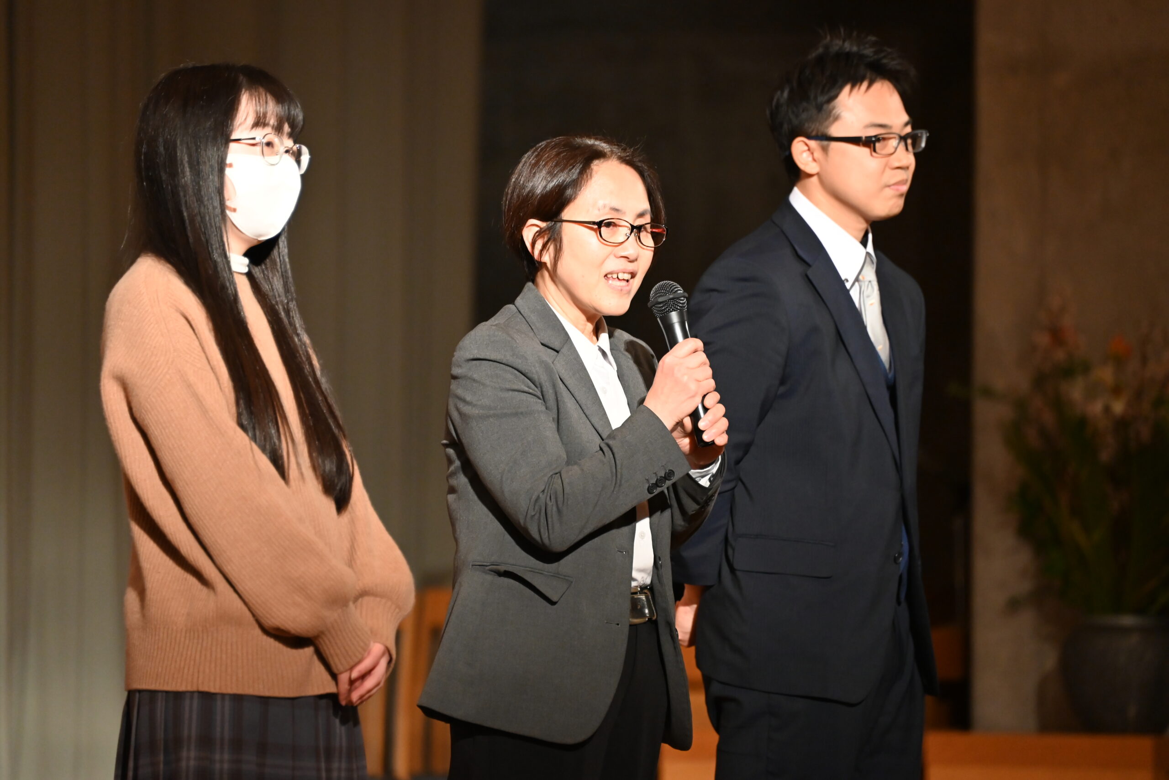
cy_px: 390
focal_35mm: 300
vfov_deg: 4.6
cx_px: 584
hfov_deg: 6.9
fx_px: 9745
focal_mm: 300
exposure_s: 1/160
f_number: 5.6
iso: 3200
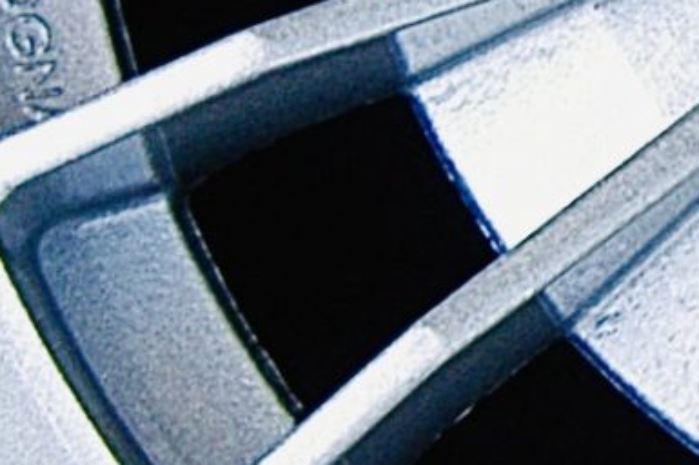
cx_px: 1262
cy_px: -278
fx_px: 6188
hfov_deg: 6.3
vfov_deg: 4.3
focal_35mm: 319
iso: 400
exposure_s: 1/200
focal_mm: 32
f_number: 7.1
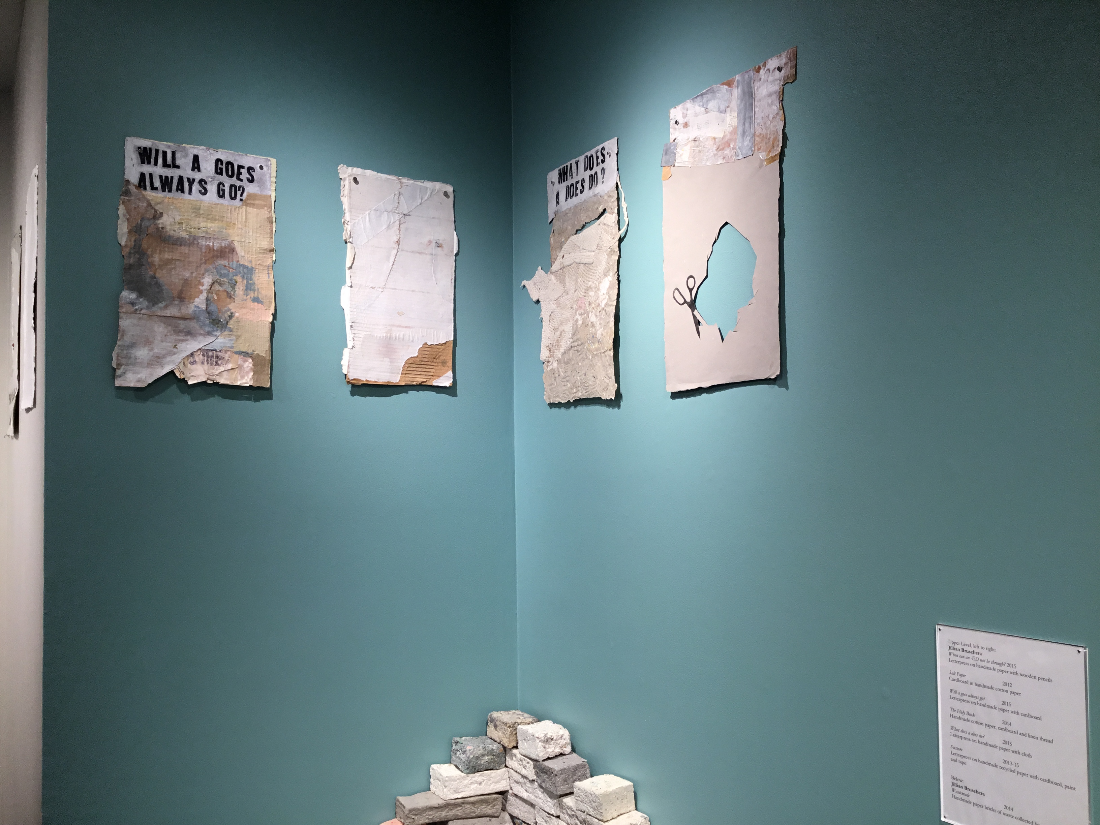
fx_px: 985
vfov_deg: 45.4
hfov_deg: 58.4
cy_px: 412
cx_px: 550
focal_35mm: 31
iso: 25
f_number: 2.4
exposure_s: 1/60
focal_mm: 3.3
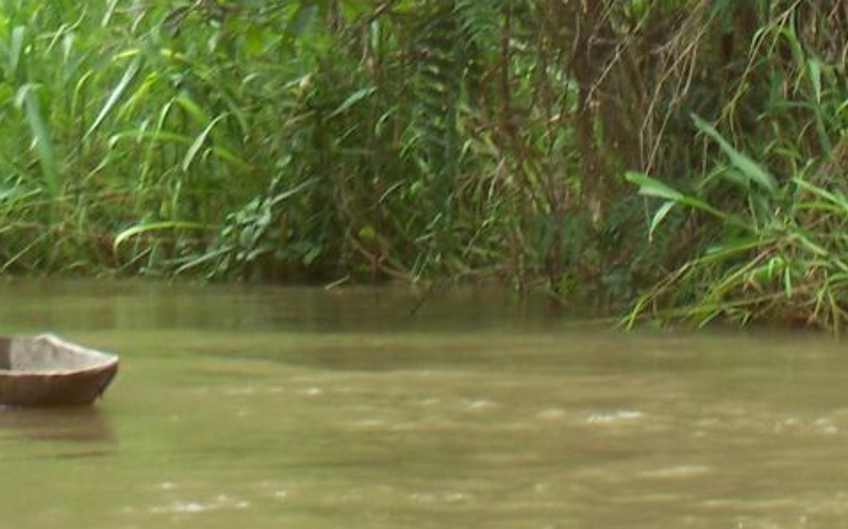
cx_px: 161
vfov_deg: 4.5
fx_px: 6677
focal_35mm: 289
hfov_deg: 7.3
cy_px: -218
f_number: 4.6
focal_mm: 16.8
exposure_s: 1/125
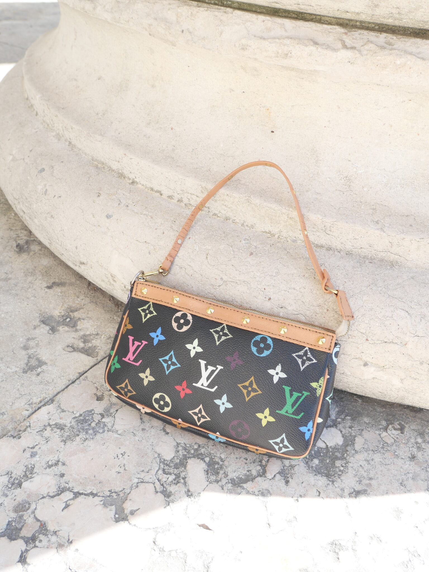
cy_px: 286
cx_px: 214
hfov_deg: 46.8
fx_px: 496
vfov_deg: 60.0
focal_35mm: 30
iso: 200
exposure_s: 1/200
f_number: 5.6
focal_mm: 15
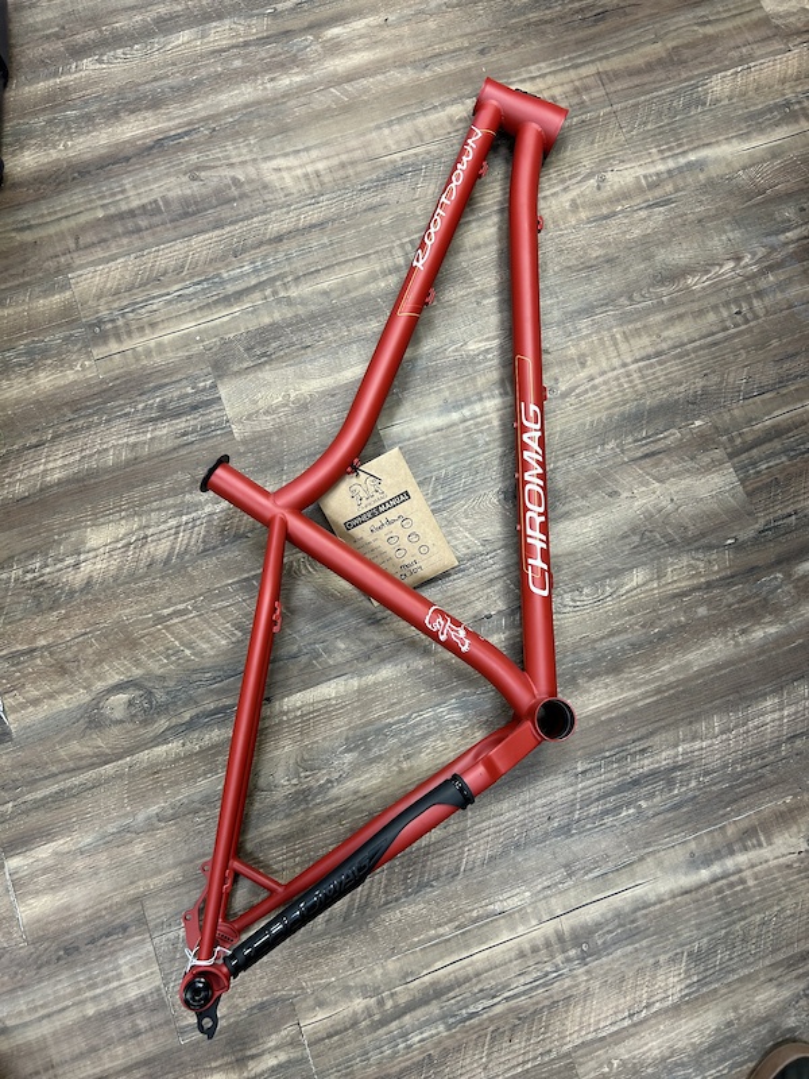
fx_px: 810
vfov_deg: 67.3
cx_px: 404
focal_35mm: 26
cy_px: 540
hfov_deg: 53.1
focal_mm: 5.7
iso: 100
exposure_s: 1/60
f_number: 1.5
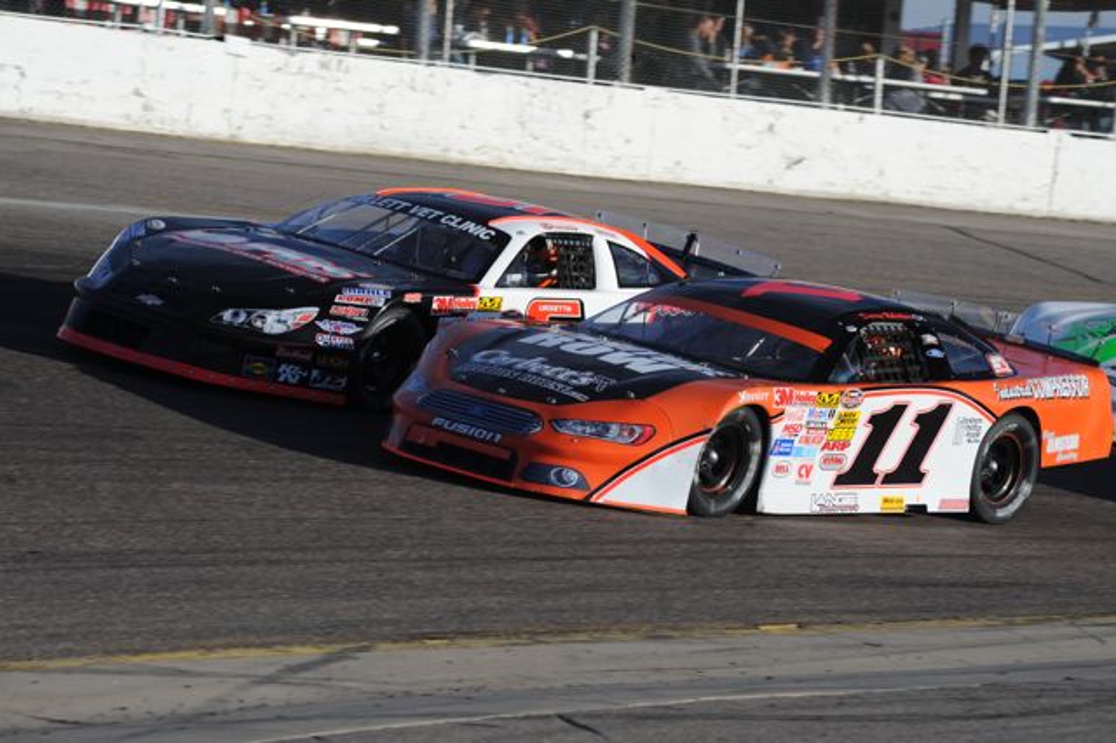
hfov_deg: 11.4
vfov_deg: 7.6
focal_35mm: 180
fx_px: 5577
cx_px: 558
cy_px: 372
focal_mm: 180
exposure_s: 1/400
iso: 400
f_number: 8
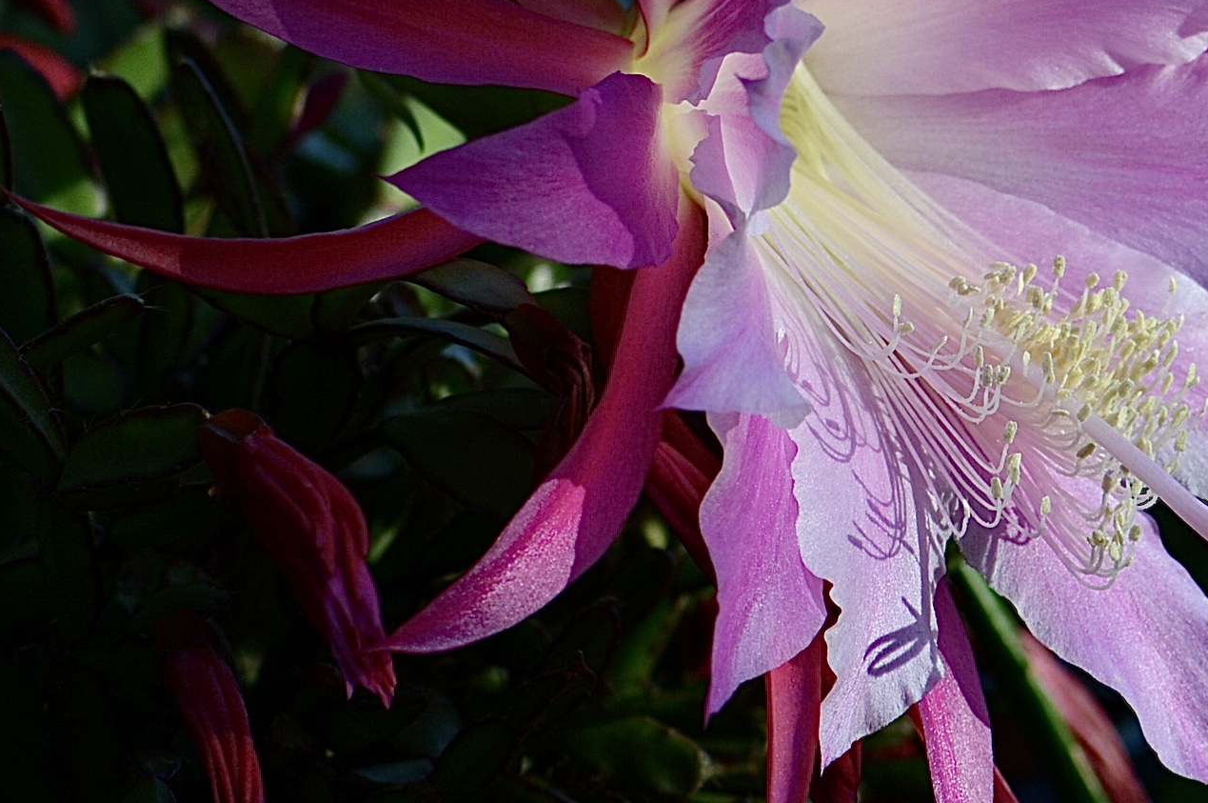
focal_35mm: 337
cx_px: 892
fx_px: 11297
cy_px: 139
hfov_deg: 6.1
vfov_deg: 4.1
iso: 100
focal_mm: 105
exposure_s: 1/200
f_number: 8
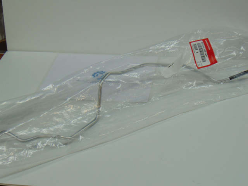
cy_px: 93
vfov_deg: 20.7
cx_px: 124
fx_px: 509
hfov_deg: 27.4
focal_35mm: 71
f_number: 3.7
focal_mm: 12.8
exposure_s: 1/30
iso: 100
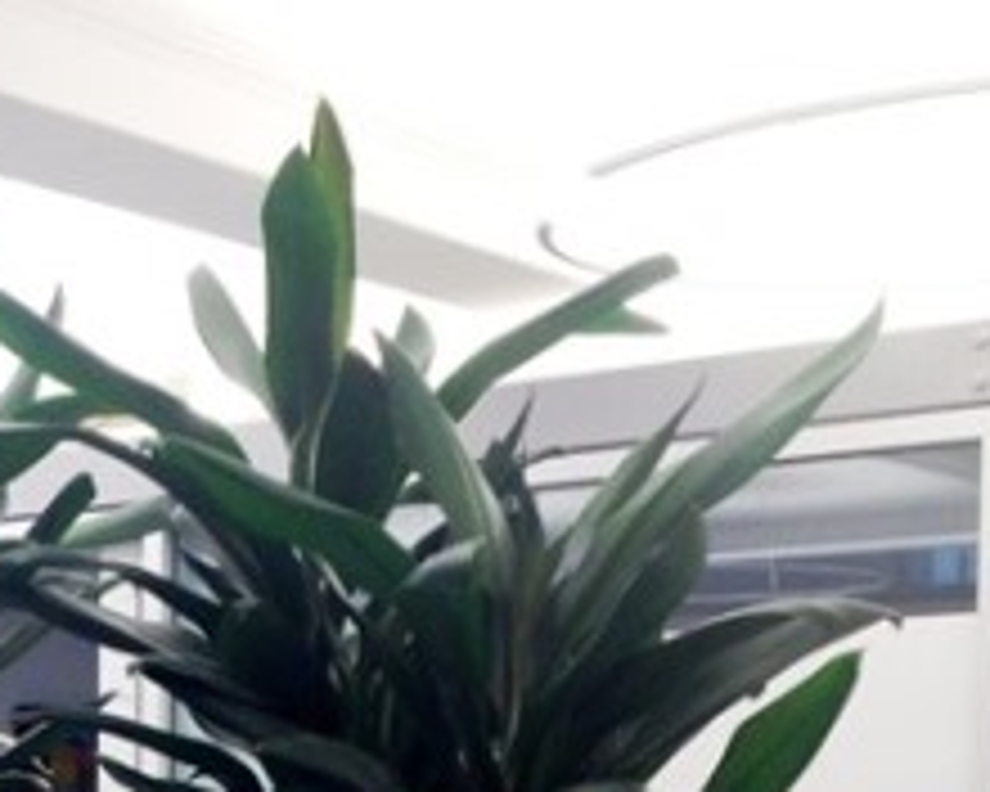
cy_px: 1004
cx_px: -158
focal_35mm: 93
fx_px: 2725
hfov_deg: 19.5
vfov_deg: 15.8
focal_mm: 4.28
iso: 64
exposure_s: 1/24
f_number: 2.4
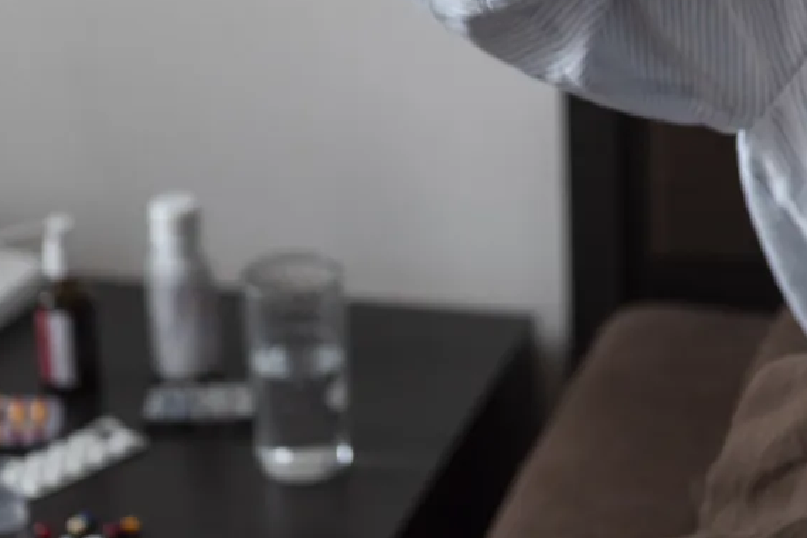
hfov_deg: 14.4
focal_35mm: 142
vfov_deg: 9.6
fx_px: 3183
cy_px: 13
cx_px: 552
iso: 640
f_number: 1.8
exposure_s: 1/125
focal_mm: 50
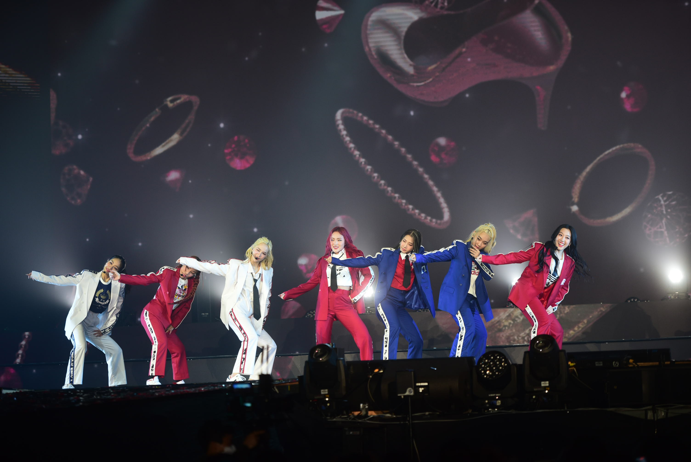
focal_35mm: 120
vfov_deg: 11.4
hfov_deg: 17.1
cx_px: 346
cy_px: 231
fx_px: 2304
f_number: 2.8
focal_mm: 120
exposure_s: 1/250
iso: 640
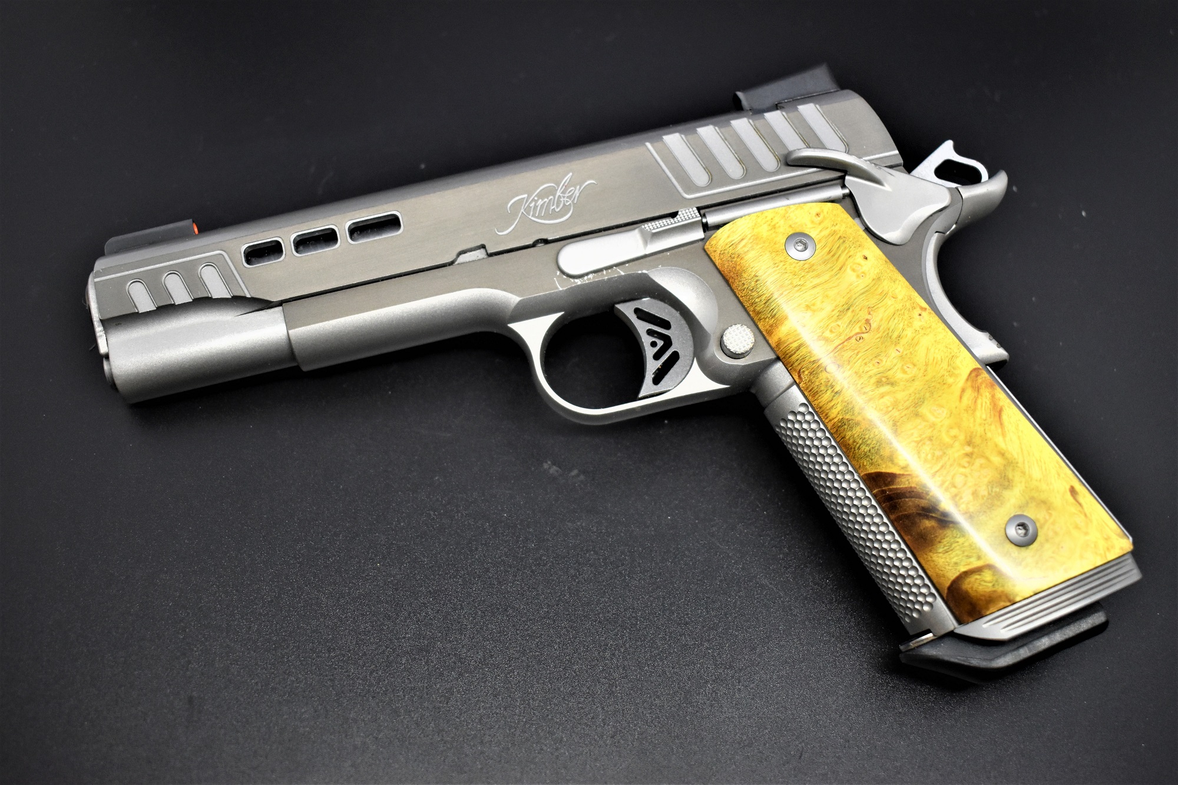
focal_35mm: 38
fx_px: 1227
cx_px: 589
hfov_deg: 51.3
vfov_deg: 35.5
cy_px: 392
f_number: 4
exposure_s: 1/125
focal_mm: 25
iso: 1000
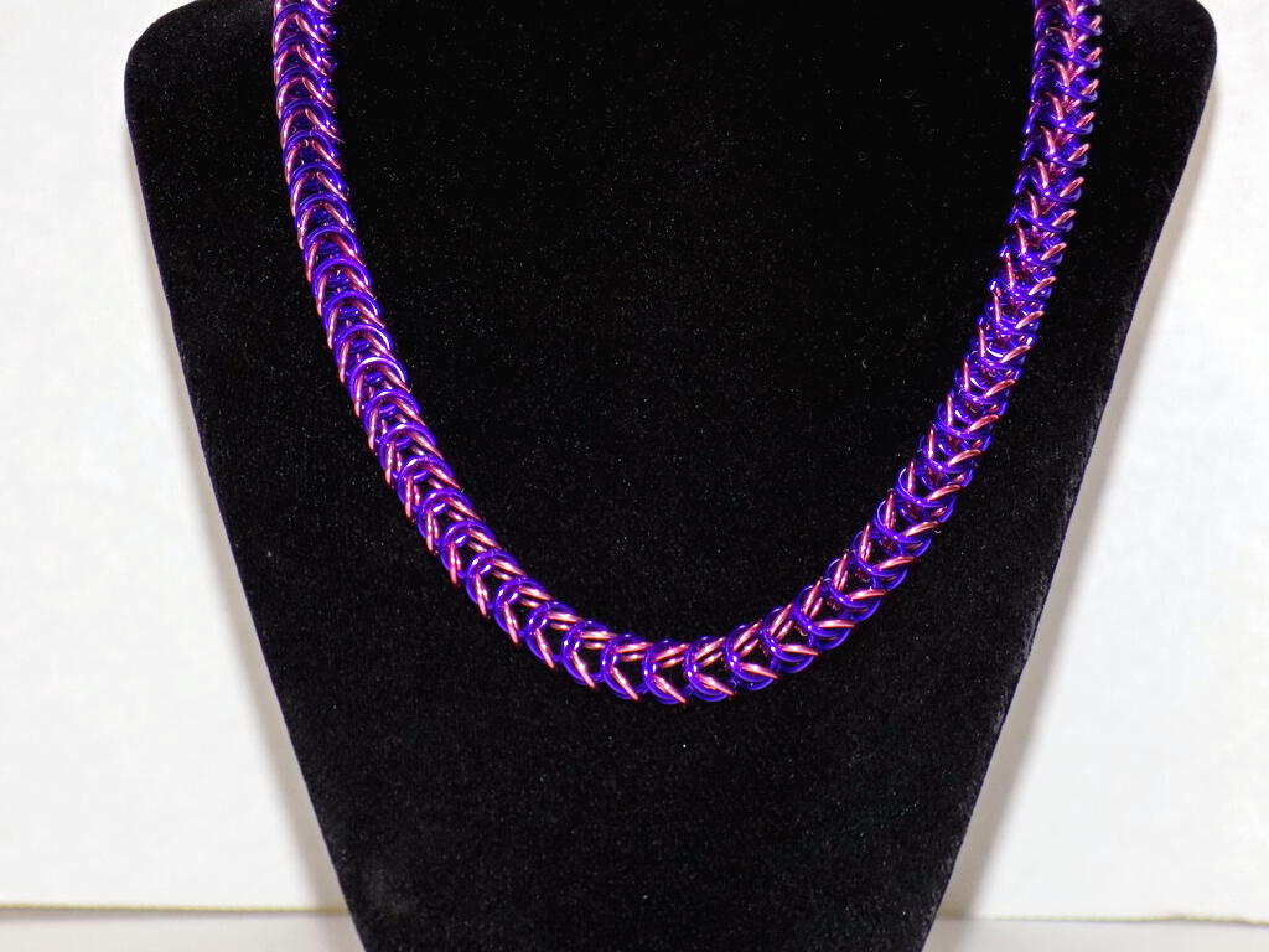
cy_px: 476
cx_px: 634
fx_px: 3923
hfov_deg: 18.4
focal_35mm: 107
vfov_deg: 13.8
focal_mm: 19.1
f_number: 4.7
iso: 200
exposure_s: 1/30
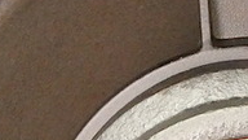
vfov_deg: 4.4
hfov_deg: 7.9
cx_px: 229
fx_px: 1789
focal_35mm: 272
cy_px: 264
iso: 400
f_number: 5
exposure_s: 1/5
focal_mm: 9
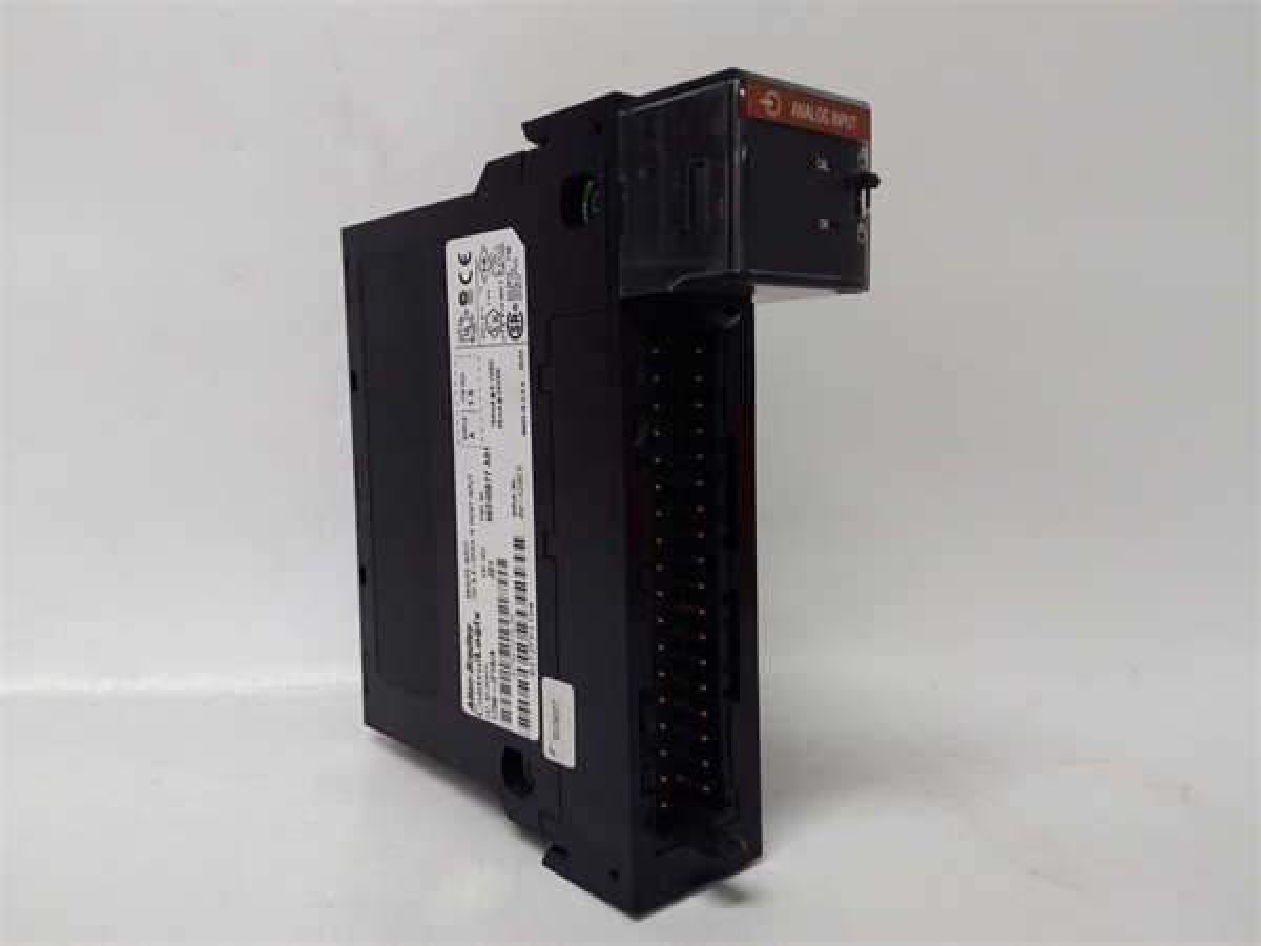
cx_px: 630
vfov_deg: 51.4
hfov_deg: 65.3
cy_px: 473
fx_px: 984
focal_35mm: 27
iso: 194
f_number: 2
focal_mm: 3.79
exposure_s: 1/33
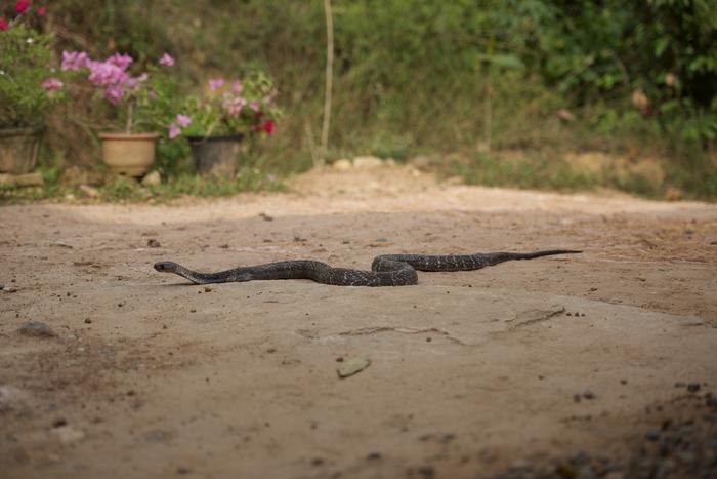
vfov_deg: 17.1
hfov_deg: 25.4
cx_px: 358
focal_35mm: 80
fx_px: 1594
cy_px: 240
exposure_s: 1/1250
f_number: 2.8
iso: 100
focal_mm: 80
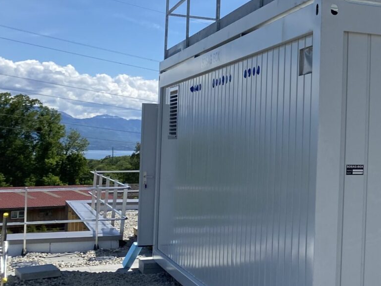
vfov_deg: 21.3
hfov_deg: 24.6
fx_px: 759
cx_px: 495
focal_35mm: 69
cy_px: 125
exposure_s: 1/4115
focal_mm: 4.25
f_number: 1.8
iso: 32
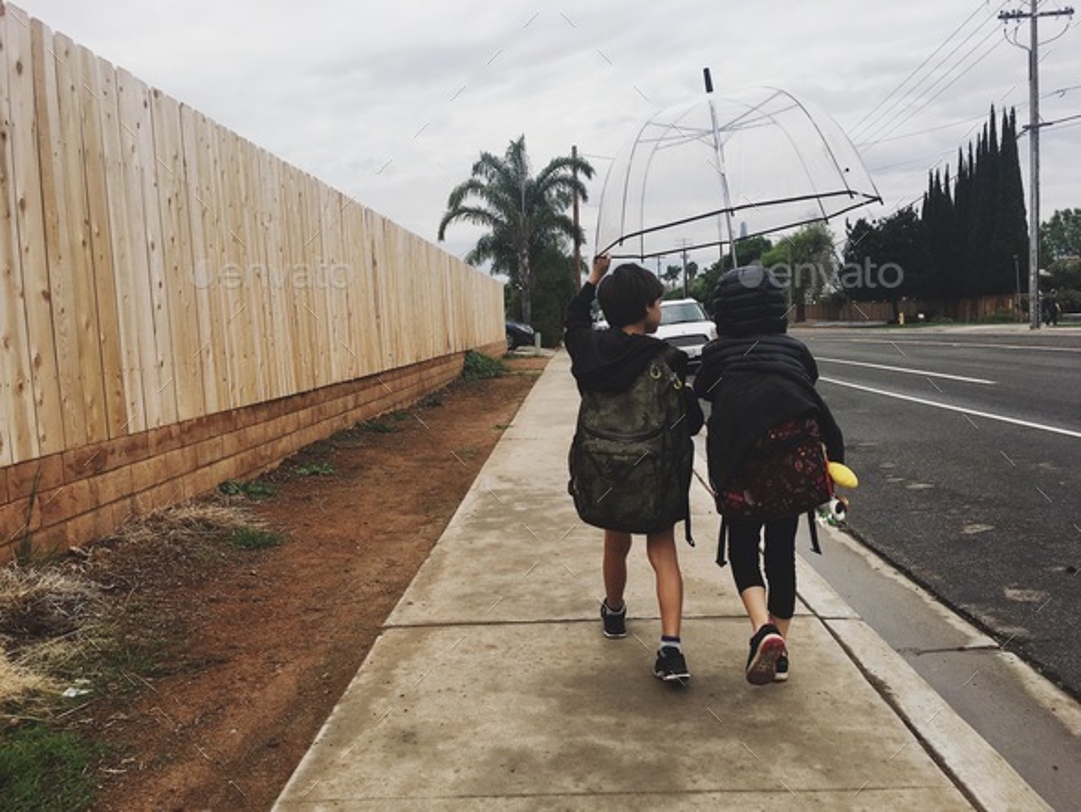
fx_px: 906
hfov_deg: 61.6
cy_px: 406
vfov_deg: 48.3
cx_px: 540
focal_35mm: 29
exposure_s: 1/1115
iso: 25
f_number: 2.2
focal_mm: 4.15
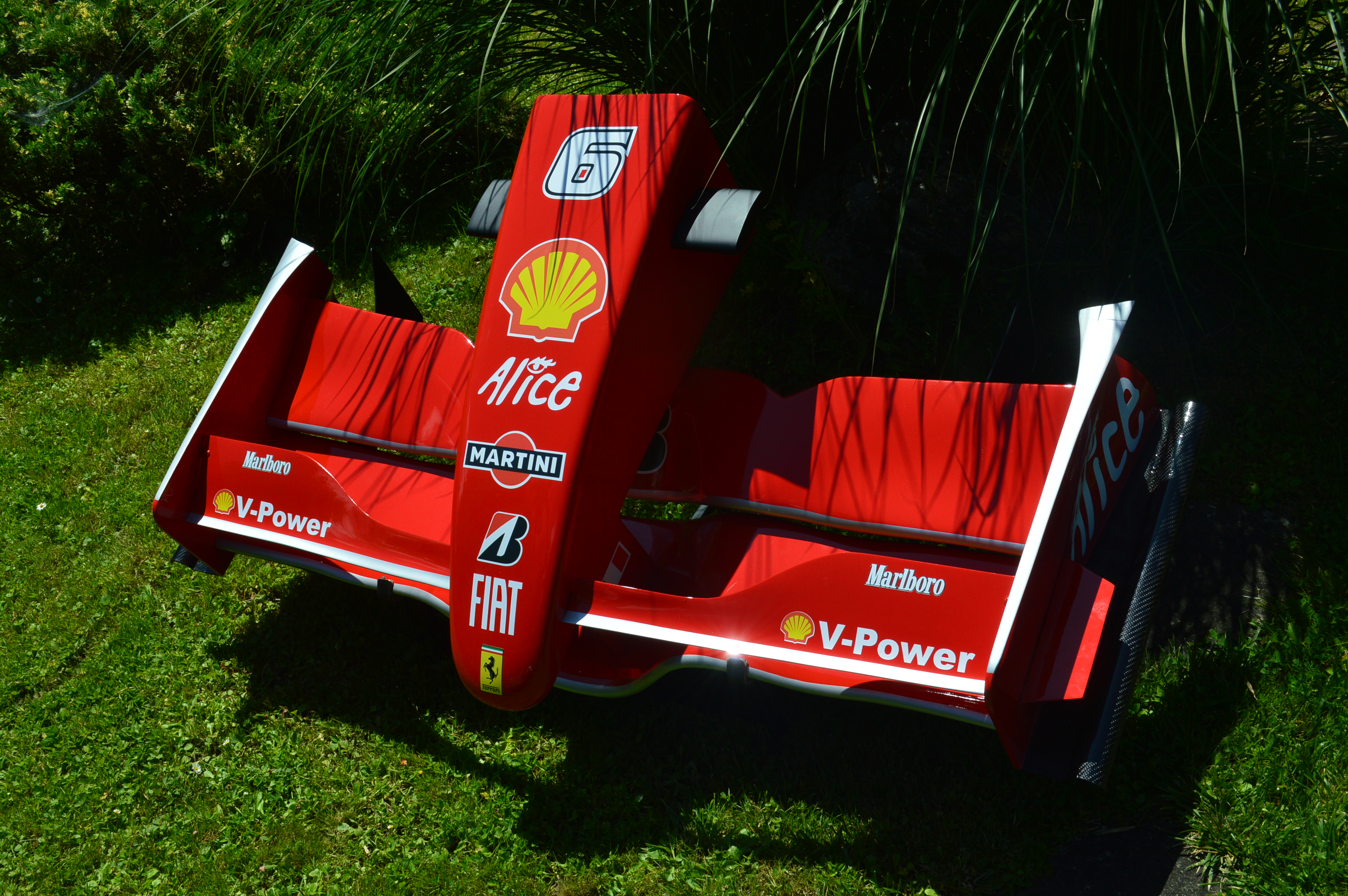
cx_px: 674
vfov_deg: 36.8
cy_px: 448
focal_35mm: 36
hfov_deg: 53.2
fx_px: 1347
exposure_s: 1/500
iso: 200
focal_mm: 24
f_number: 11
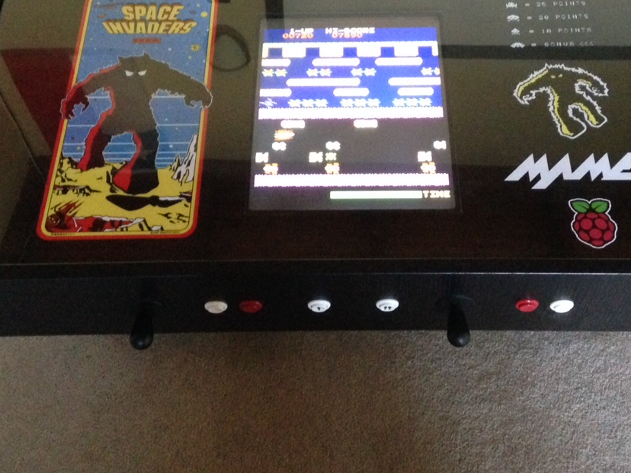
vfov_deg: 28.2
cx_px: 336
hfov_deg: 37.5
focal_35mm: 51
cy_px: 131
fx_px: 930
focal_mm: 4.12
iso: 800
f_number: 2.4
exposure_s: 1/15
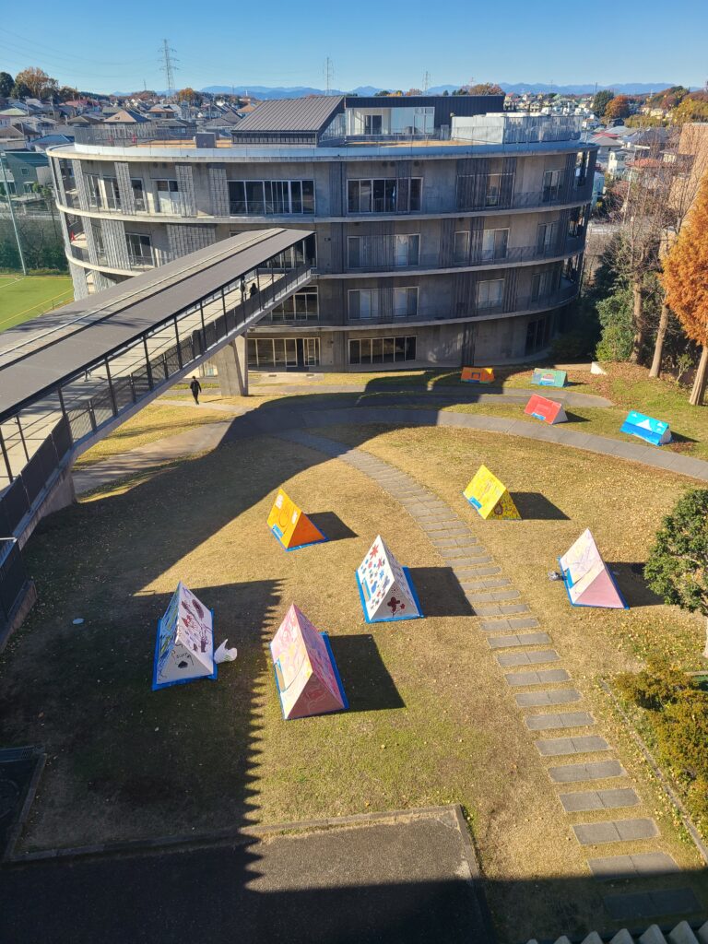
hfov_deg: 53.1
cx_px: 354
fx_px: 709
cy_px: 472
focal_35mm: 26
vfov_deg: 67.3
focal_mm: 5.4
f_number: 1.8
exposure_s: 1/1145
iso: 40
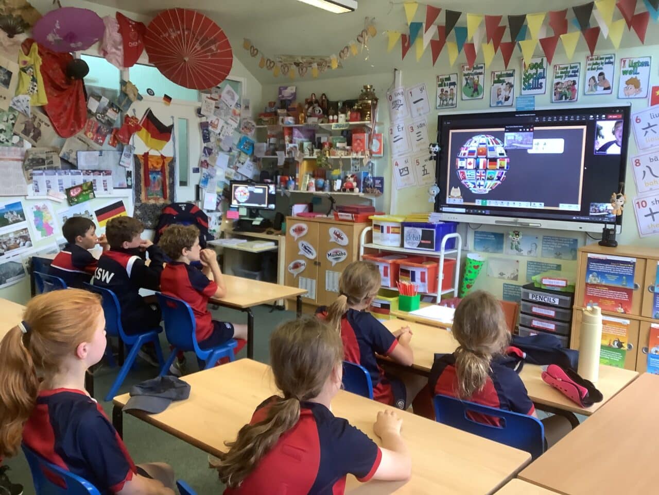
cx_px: 330
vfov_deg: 45.4
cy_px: 248
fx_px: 590
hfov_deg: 58.4
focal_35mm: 31
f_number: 2.4
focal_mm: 3.3
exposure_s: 1/50
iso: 200
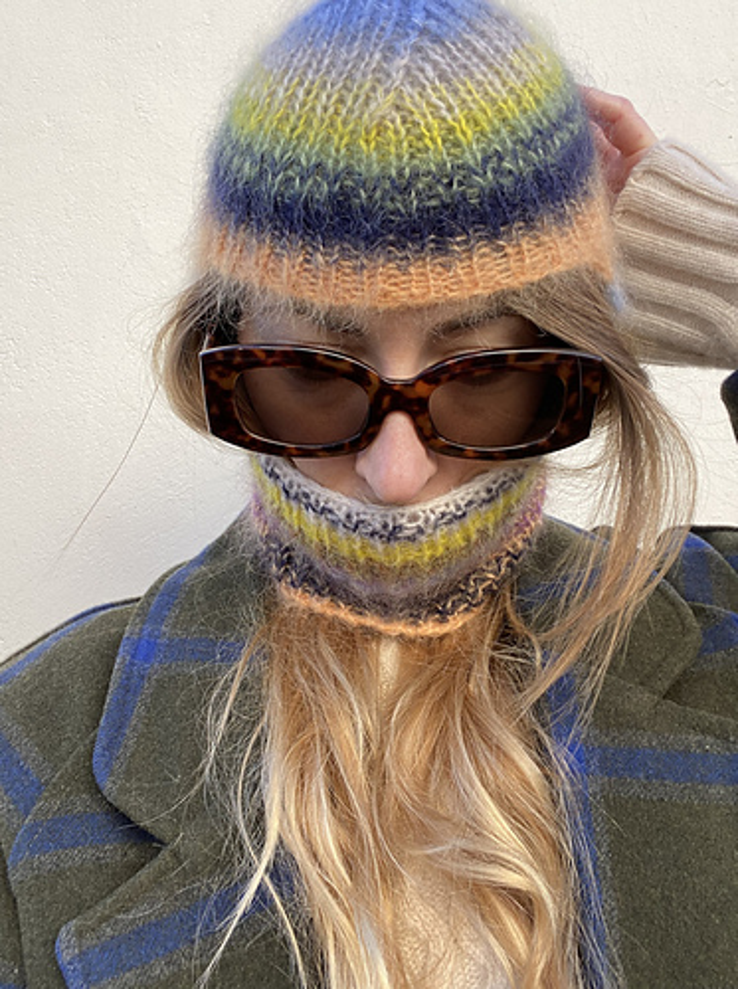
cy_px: 494
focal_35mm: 30
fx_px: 856
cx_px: 369
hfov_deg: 46.7
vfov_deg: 60.1
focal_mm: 2.71
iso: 40
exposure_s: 1/122
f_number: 2.2
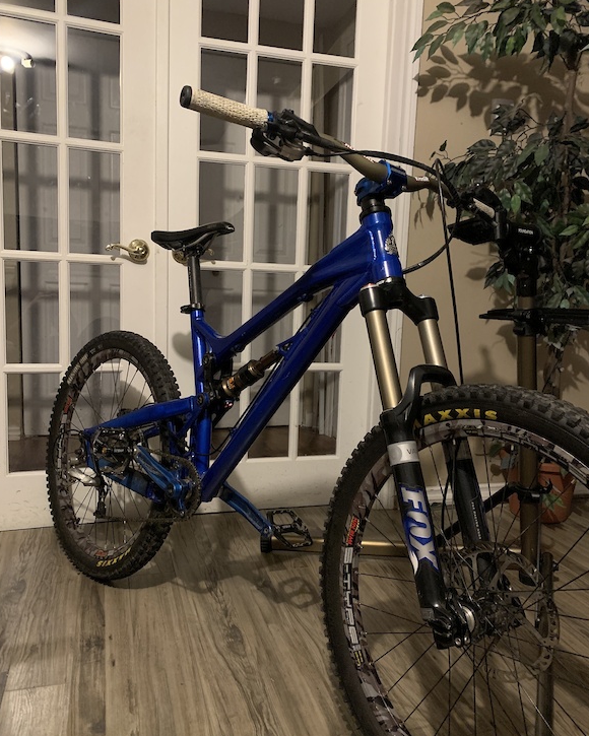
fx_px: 610
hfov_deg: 51.5
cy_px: 377
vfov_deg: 62.2
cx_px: 290
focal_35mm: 28
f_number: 1.8
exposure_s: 1/30
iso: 640
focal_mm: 4.25
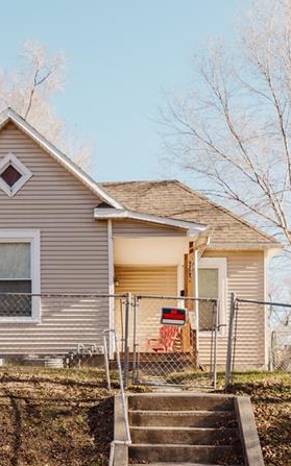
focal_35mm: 70
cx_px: 107
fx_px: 889
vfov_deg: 29.2
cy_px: 298
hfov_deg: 18.6
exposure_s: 1/3200
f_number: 2.8
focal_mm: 40
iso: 100
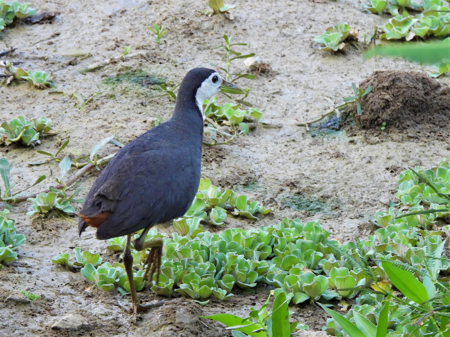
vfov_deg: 1.9
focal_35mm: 800
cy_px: 168
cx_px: 225
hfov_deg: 2.5
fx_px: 10399
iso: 400
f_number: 5.6
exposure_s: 1/125
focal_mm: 143
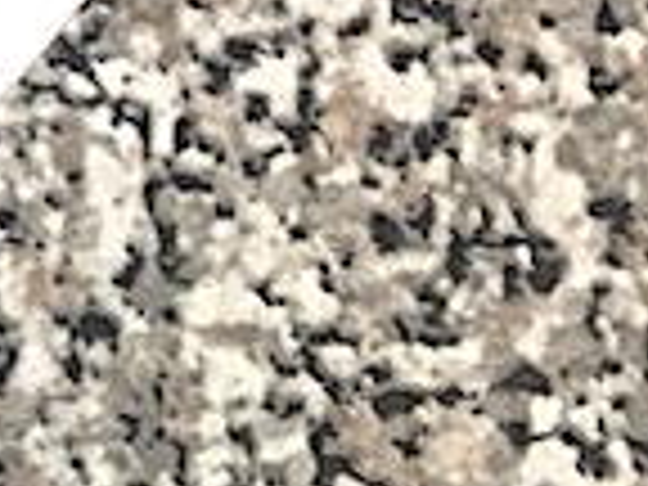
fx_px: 3370
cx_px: -1278
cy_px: -742
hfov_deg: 9.0
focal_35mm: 180
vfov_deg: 7.6
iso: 320
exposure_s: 1/60
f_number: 1.8
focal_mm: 4.25
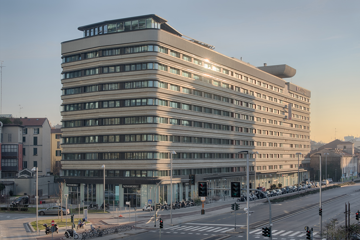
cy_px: 120
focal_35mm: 50
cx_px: 180
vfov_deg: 27.0
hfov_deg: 39.6
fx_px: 500
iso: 100
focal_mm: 50
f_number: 11
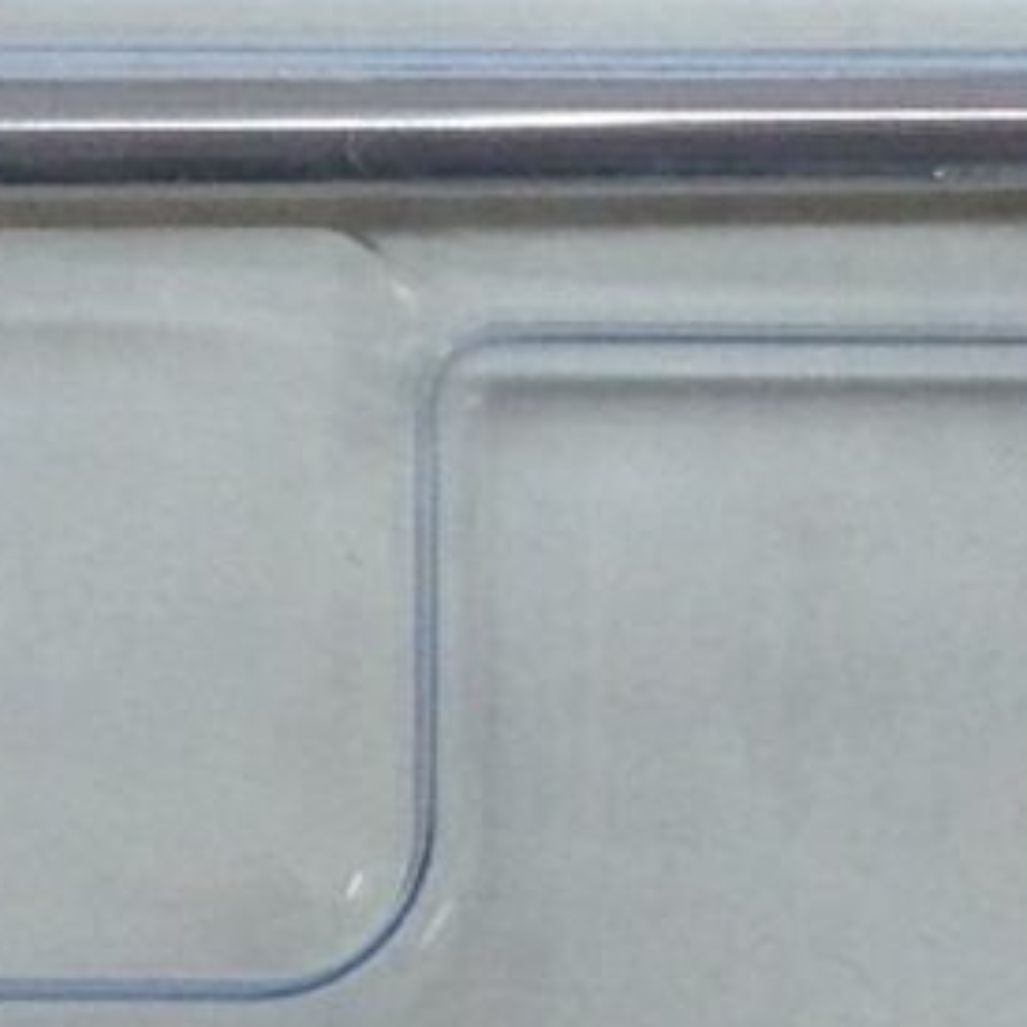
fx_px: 9130
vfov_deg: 6.4
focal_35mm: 272
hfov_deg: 6.4
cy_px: 471
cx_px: 362
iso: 50
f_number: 2.4
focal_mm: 4.12
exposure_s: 1/60
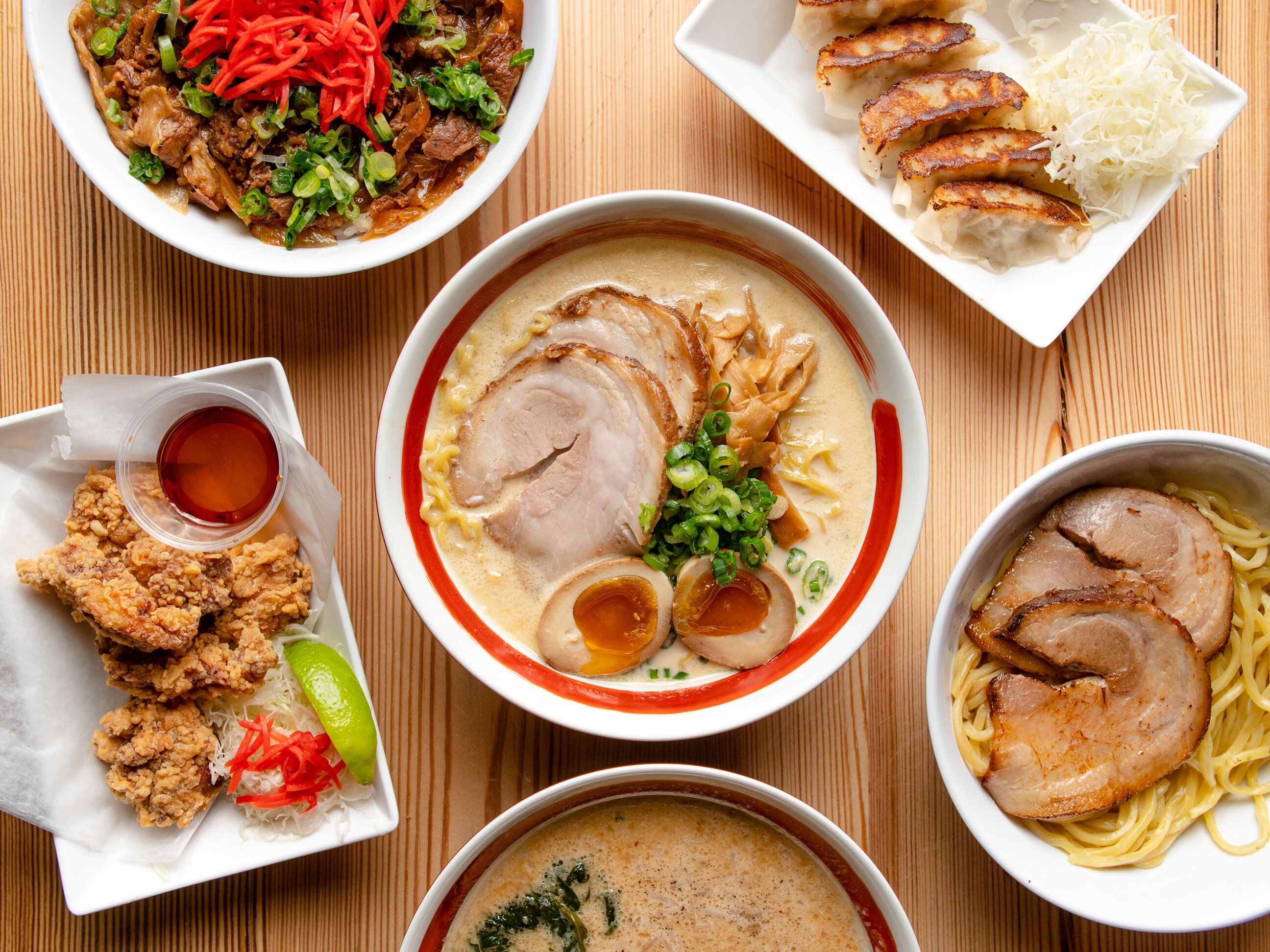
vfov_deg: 36.0
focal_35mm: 40
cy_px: 476
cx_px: 635
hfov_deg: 46.8
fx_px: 1468
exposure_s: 1/50
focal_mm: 20
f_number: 5.6
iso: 250
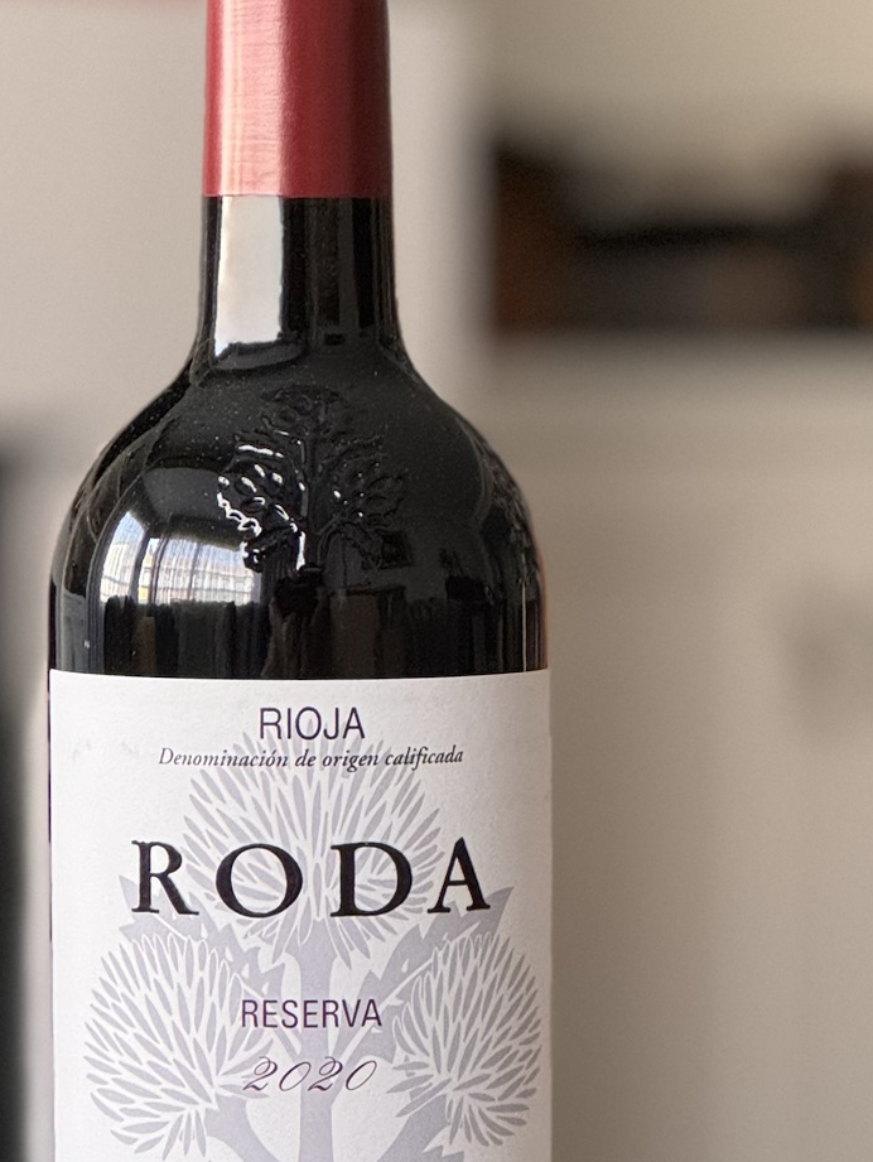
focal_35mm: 167
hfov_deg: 8.9
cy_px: 813
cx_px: 299
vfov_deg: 11.8
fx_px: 5609
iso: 640
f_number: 2.8
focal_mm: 9
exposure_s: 1/57
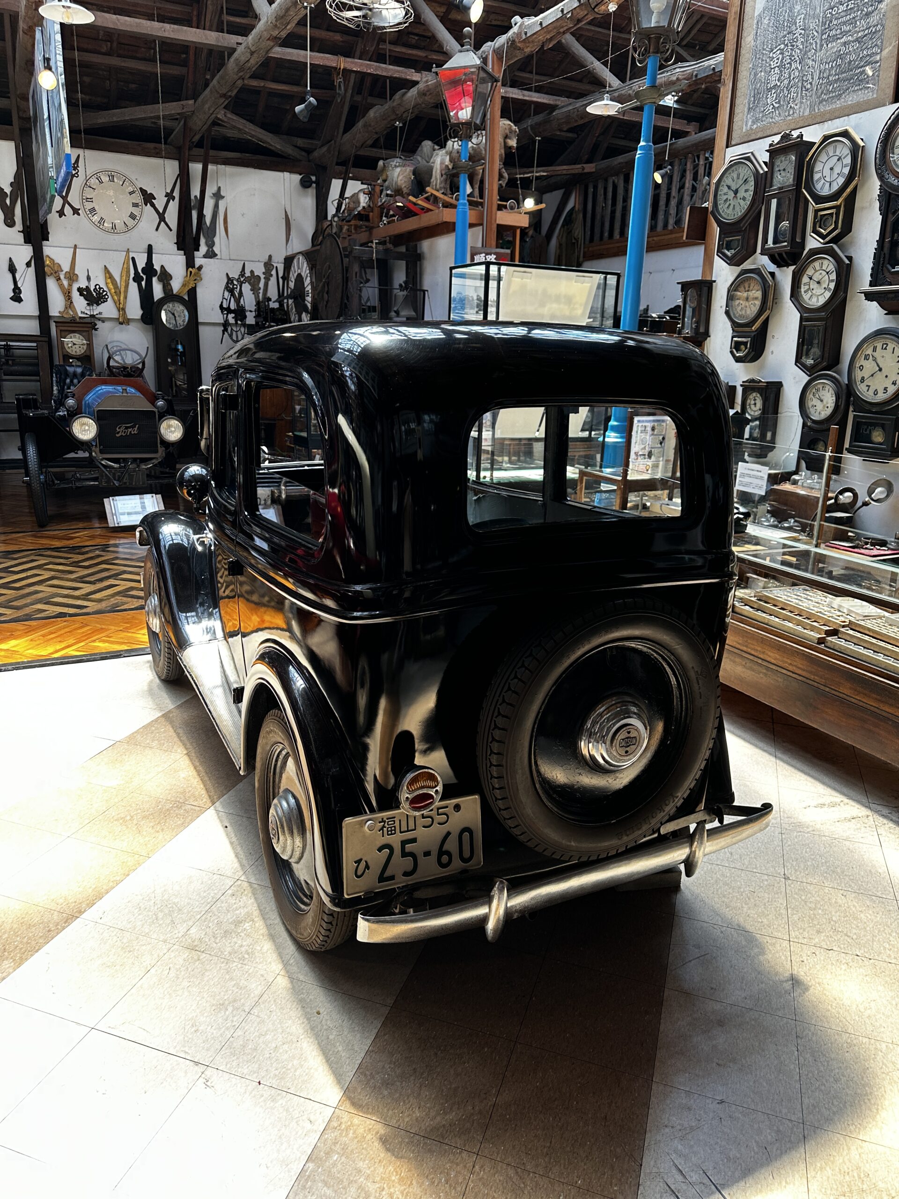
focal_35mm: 24
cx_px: 450
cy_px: 600
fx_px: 831
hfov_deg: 56.8
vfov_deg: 71.6
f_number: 1.78
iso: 125
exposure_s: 1/120
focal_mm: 6.86
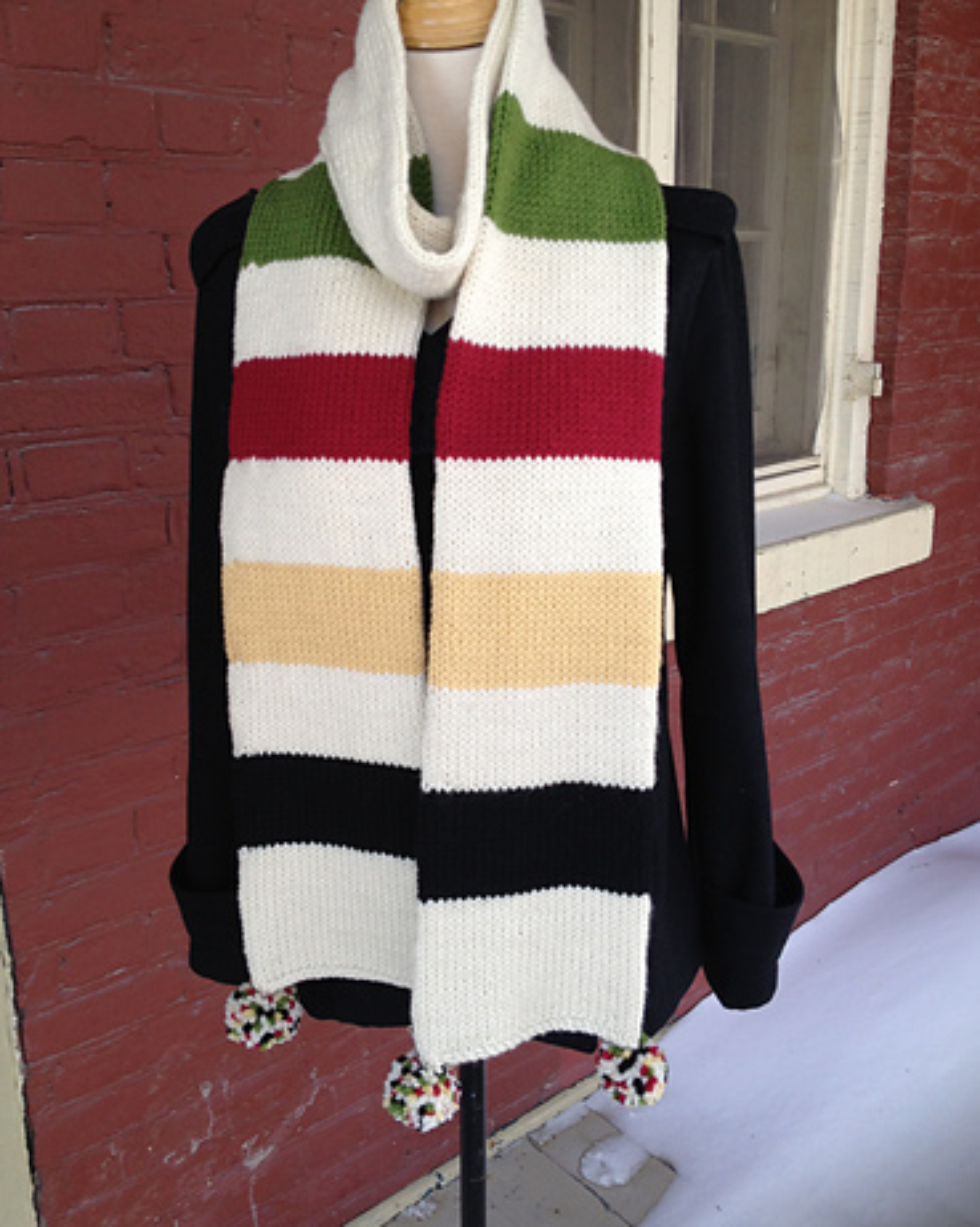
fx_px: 1343
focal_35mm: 37
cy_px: 576
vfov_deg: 49.1
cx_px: 490
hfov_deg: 40.1
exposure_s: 1/180
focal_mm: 4.28
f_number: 2.4
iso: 50
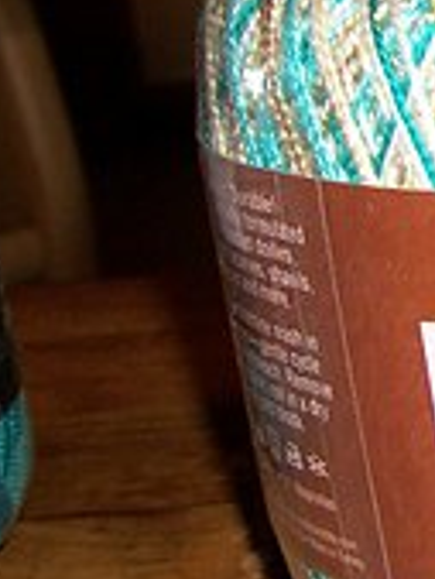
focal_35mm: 121
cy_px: 392
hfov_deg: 10.5
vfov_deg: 16.2
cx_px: 1041
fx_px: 2025
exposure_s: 1/30
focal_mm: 5.7
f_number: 2.9
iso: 80
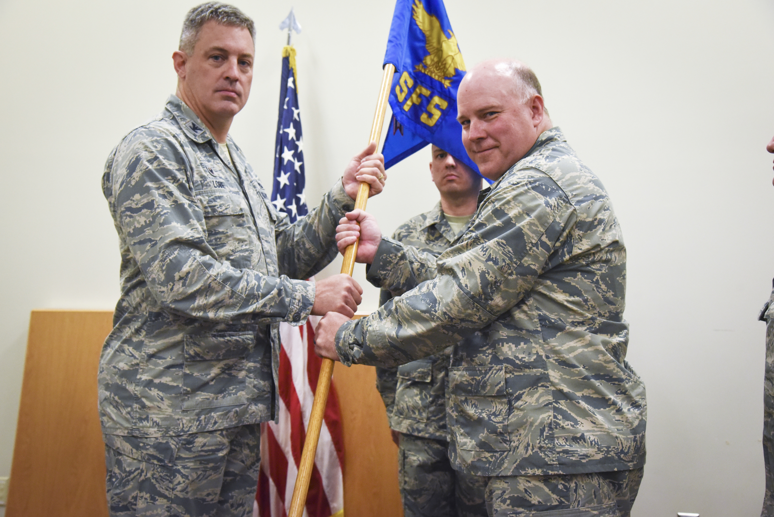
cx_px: 387
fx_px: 989
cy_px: 258
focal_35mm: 46
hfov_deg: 42.7
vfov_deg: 29.3
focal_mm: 46
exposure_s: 1/160
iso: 4000
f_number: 5.6
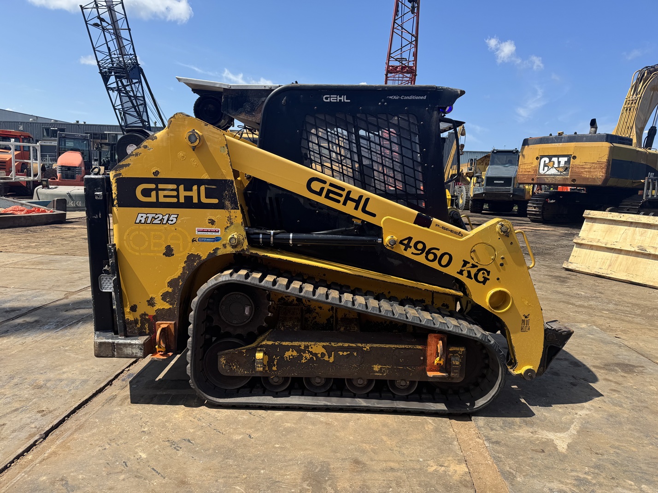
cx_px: 329
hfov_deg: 71.6
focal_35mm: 24
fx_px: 456
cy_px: 246
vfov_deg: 56.8
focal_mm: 6.76
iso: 80
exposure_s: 1/3597
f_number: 1.78
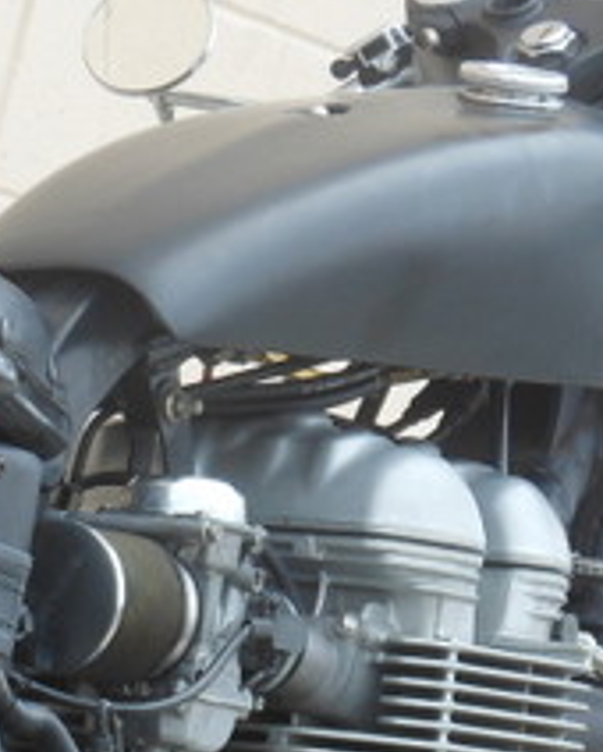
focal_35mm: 243
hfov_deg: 6.3
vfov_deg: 7.9
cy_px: 866
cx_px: -163
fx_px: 5413
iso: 80
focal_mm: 11.7
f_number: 4.3
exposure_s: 1/200
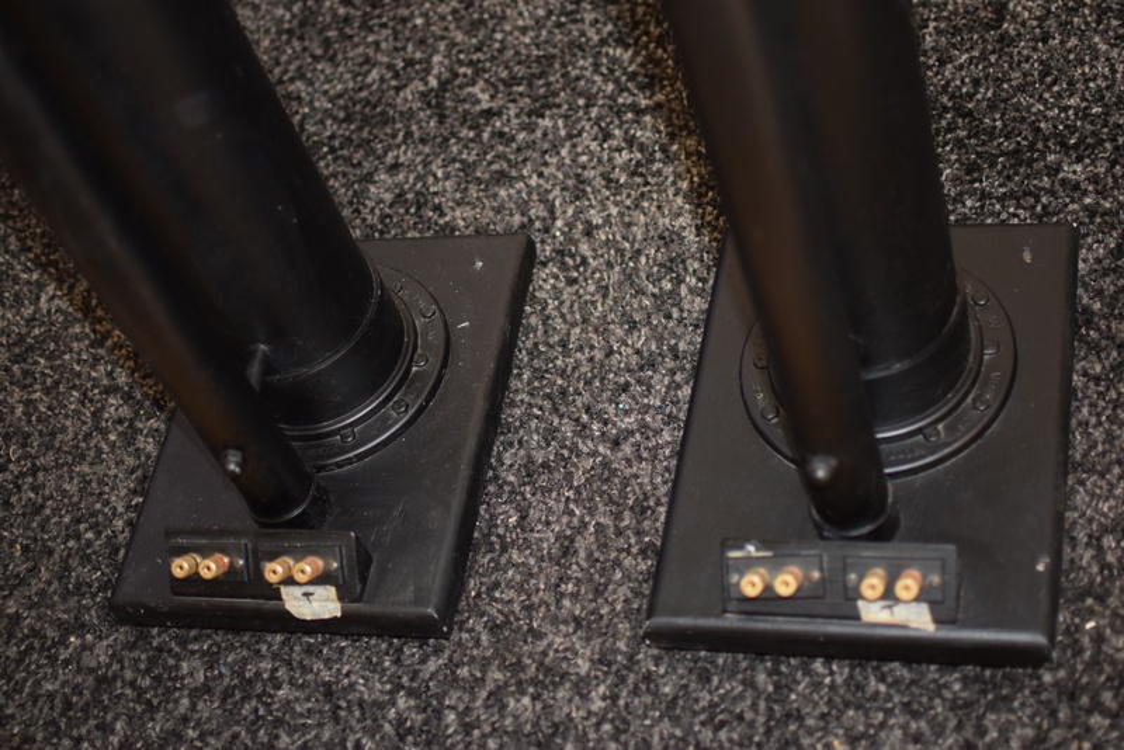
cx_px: 562
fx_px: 1640
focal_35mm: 52
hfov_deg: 37.8
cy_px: 375
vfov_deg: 25.8
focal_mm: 35
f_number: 1.8
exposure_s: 1/60
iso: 900
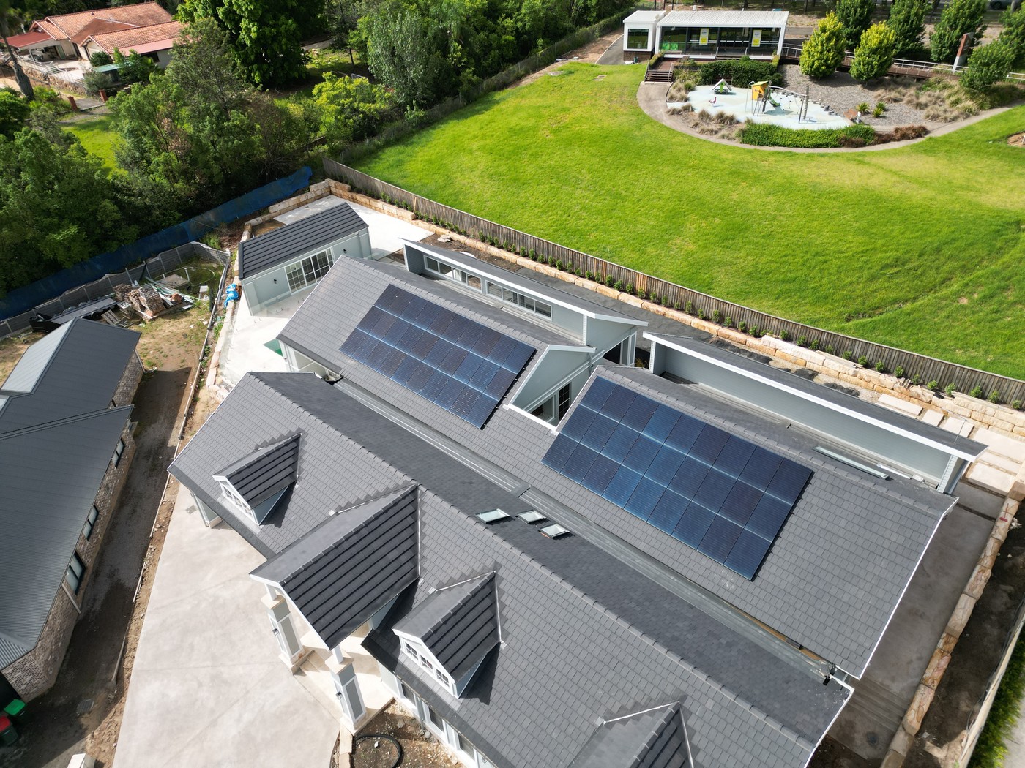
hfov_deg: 71.6
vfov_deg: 56.8
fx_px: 711
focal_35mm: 24
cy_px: 384
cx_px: 512
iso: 150
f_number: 1.7
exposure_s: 1/3000
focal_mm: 6.72
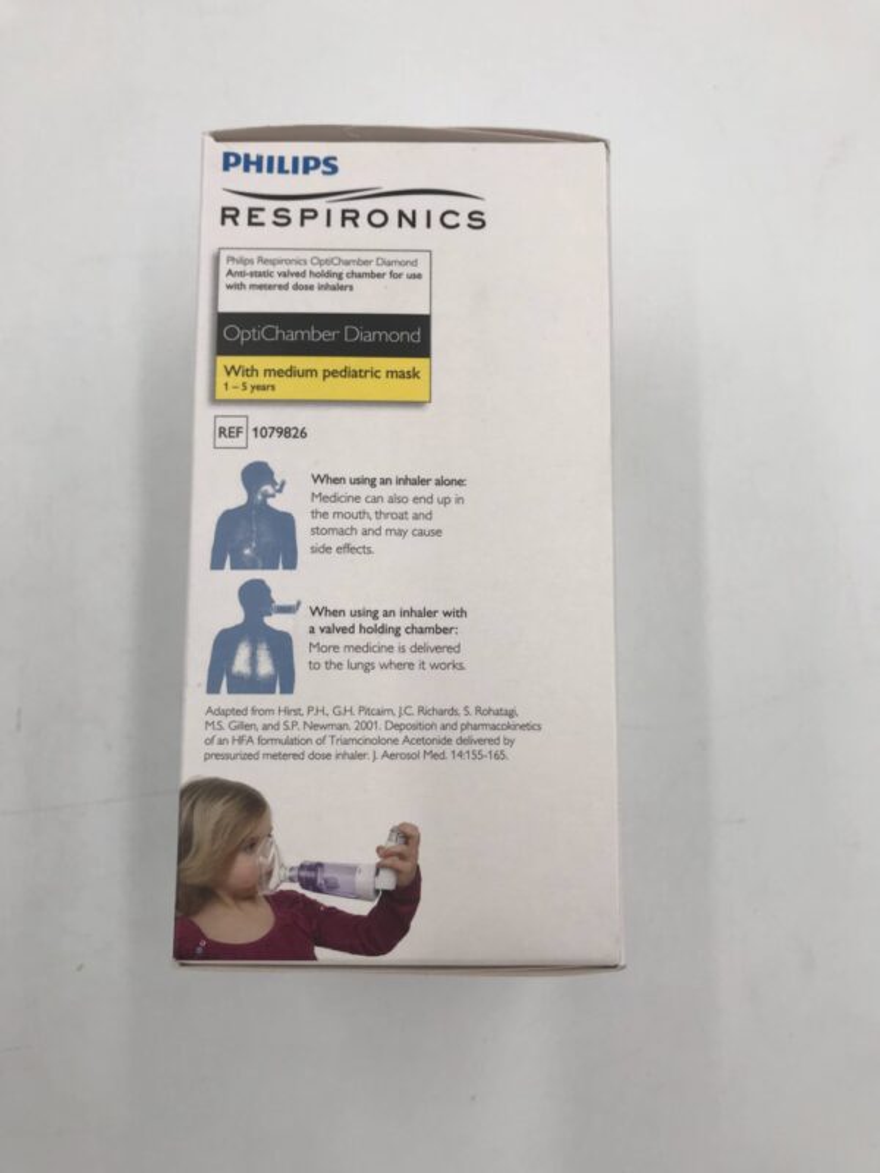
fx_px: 949
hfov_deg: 49.7
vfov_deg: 63.4
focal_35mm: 28
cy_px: 586
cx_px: 440
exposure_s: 1/172
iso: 20
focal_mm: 3.99
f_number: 1.8
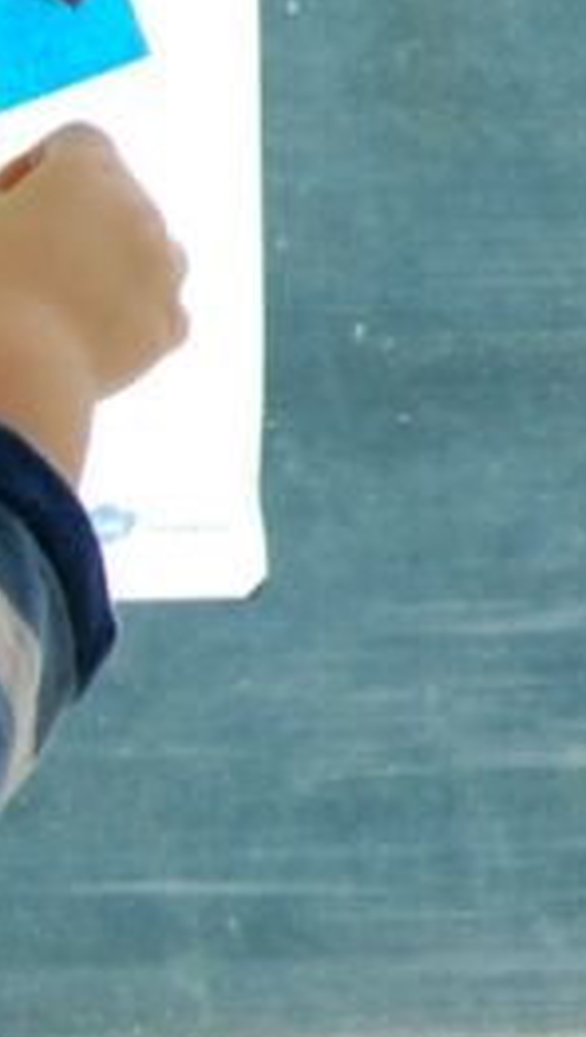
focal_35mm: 1335
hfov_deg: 0.9
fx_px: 36768
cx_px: -1445
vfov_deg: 1.6
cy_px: 718
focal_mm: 135
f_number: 5.6
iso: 280
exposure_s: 1/125
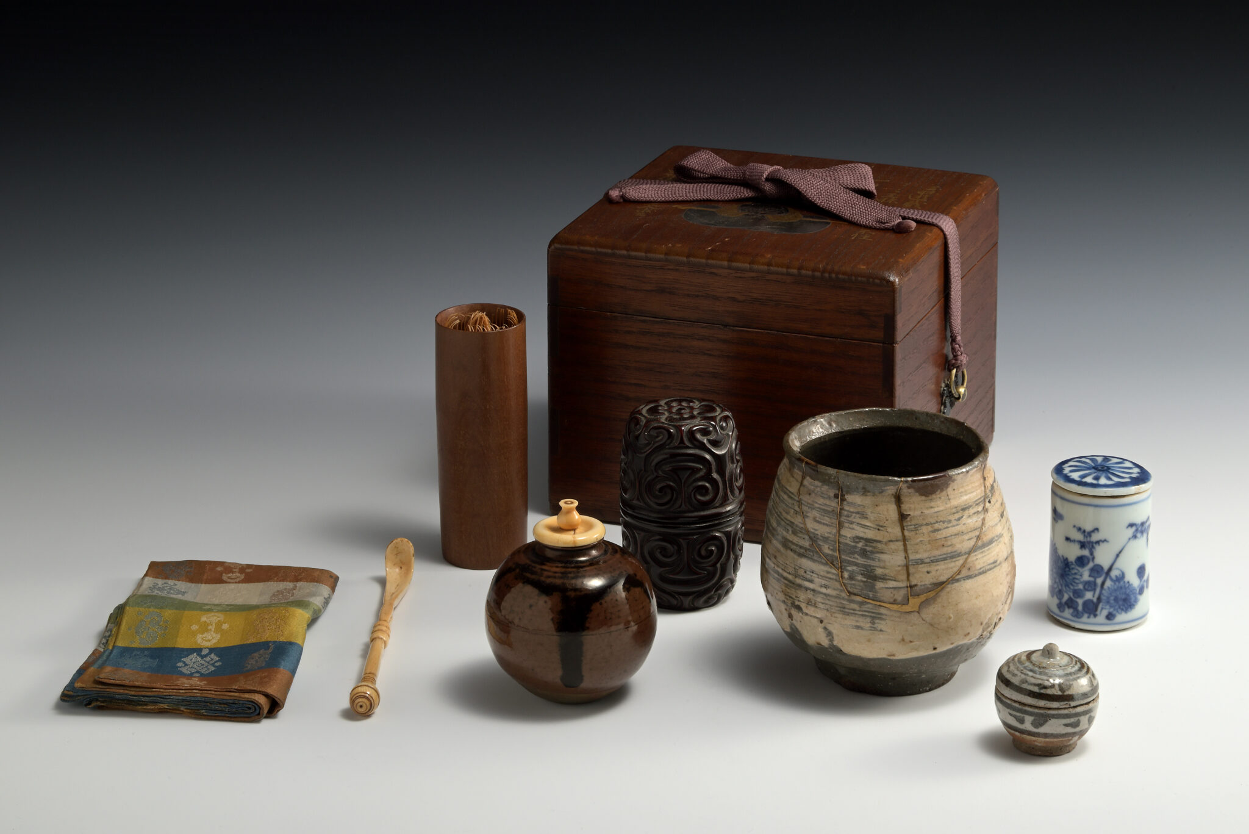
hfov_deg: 15.2
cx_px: 624
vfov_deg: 10.2
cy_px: 417
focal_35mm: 135
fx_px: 4685
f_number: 27
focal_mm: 135
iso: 200
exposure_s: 1/180
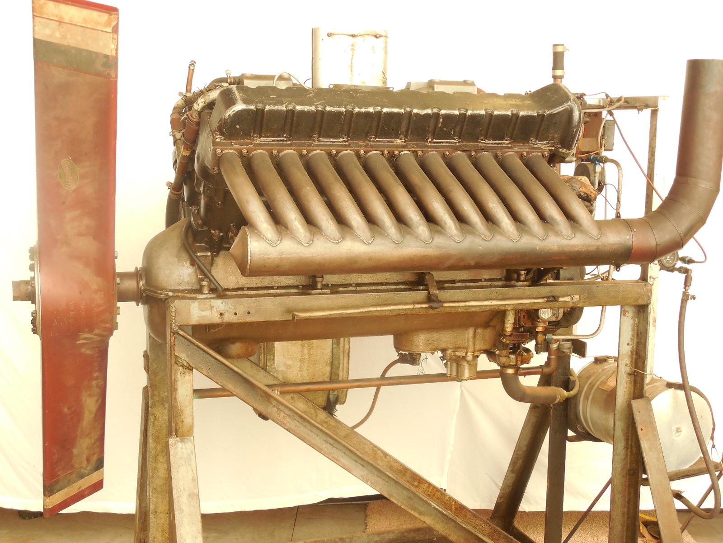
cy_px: 272
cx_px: 362
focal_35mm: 48
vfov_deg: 30.3
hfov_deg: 39.7
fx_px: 1003
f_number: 4
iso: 220
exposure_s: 1/30
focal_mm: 8.7
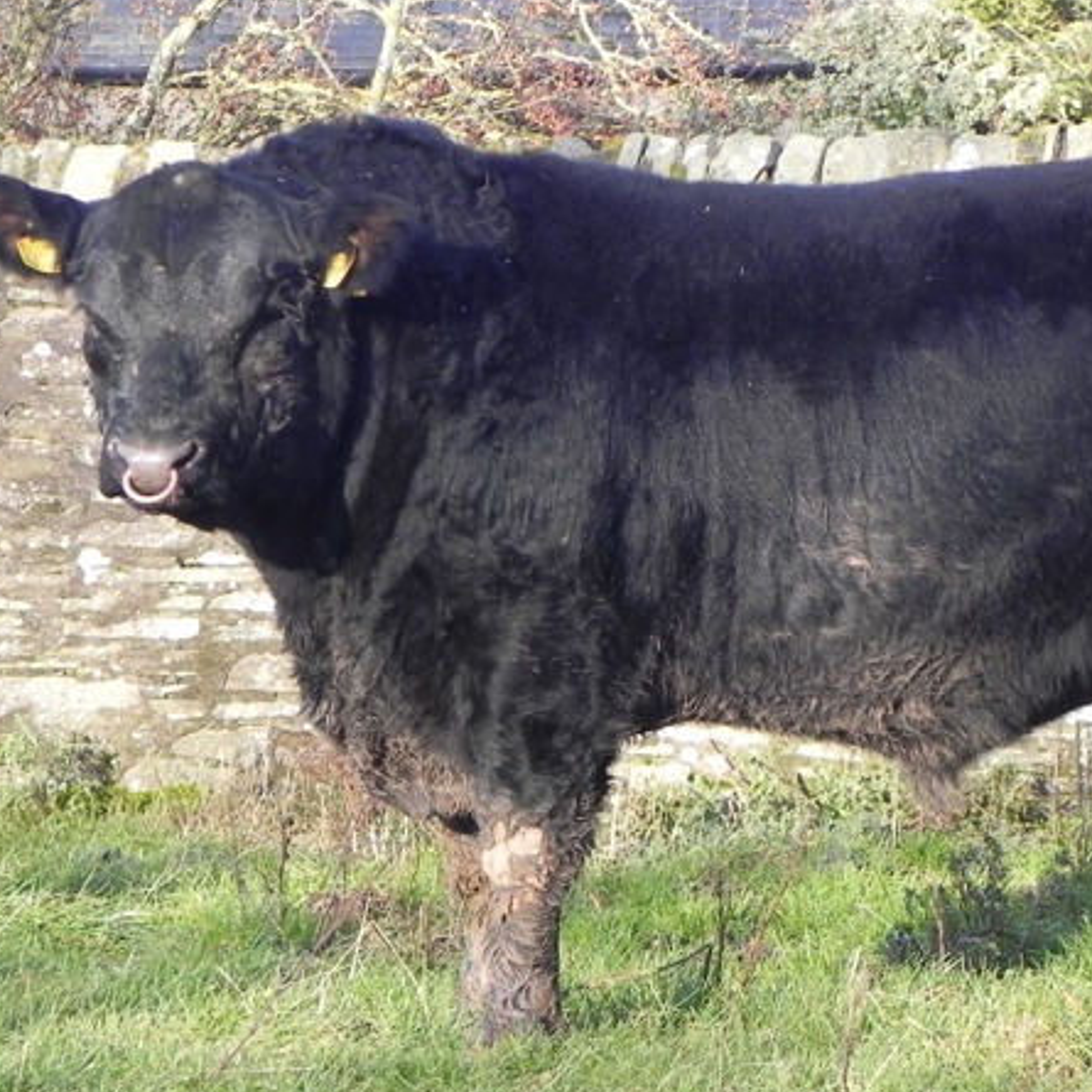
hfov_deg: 9.4
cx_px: 768
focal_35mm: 186
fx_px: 6638
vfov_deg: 9.4
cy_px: 547
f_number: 4
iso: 160
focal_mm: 20.8
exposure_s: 1/136
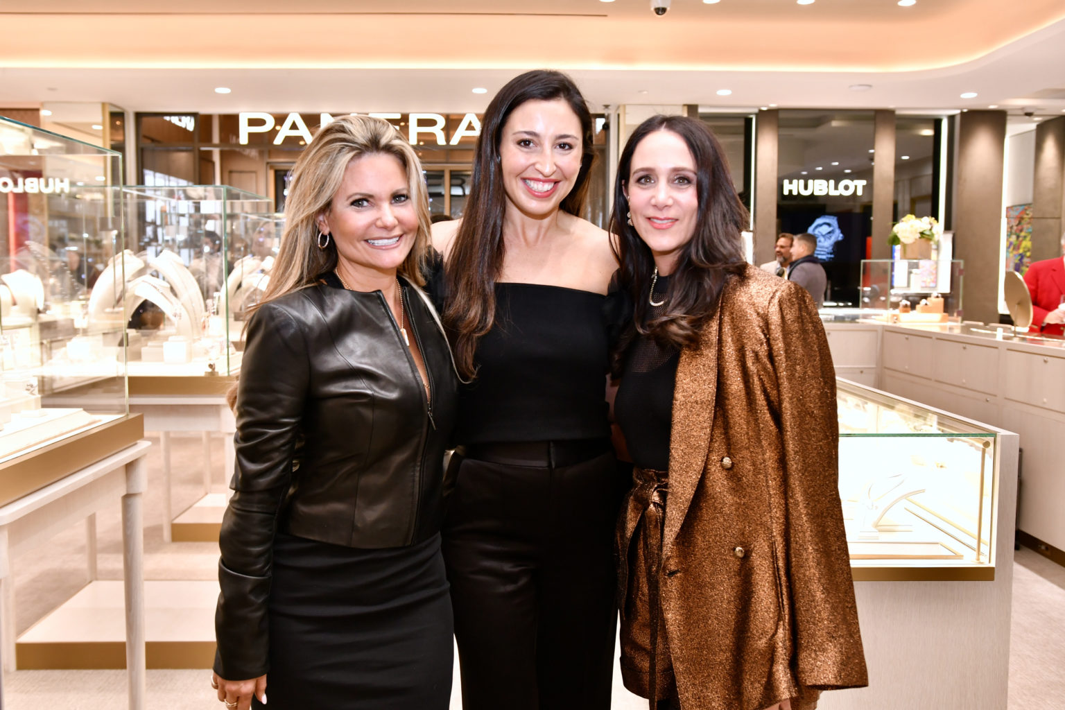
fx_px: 976
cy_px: 355
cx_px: 532
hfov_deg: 57.2
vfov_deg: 40.0
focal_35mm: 33
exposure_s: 1/125
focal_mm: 22
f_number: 2.8
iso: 640
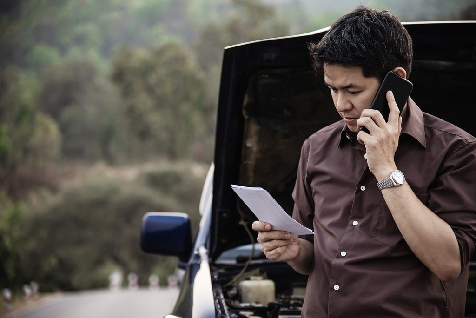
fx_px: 1296
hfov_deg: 20.8
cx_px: 238
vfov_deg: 14.0
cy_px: 159
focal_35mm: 98
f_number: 4
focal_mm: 98
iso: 320
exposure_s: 1/200
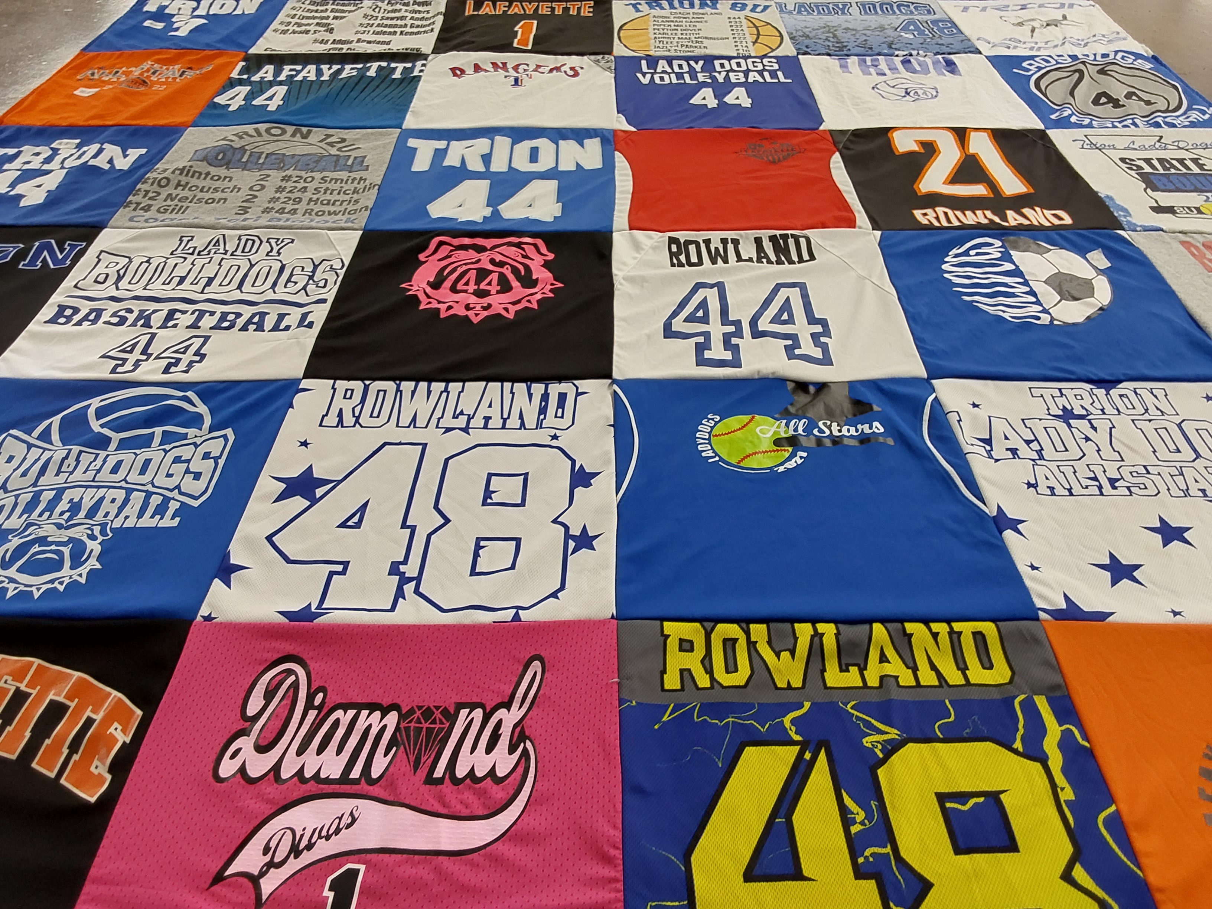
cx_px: 606
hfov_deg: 63.4
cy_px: 454
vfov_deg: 49.7
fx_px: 980
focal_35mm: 28
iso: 80
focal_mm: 2.91
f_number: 1.9
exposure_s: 1/50
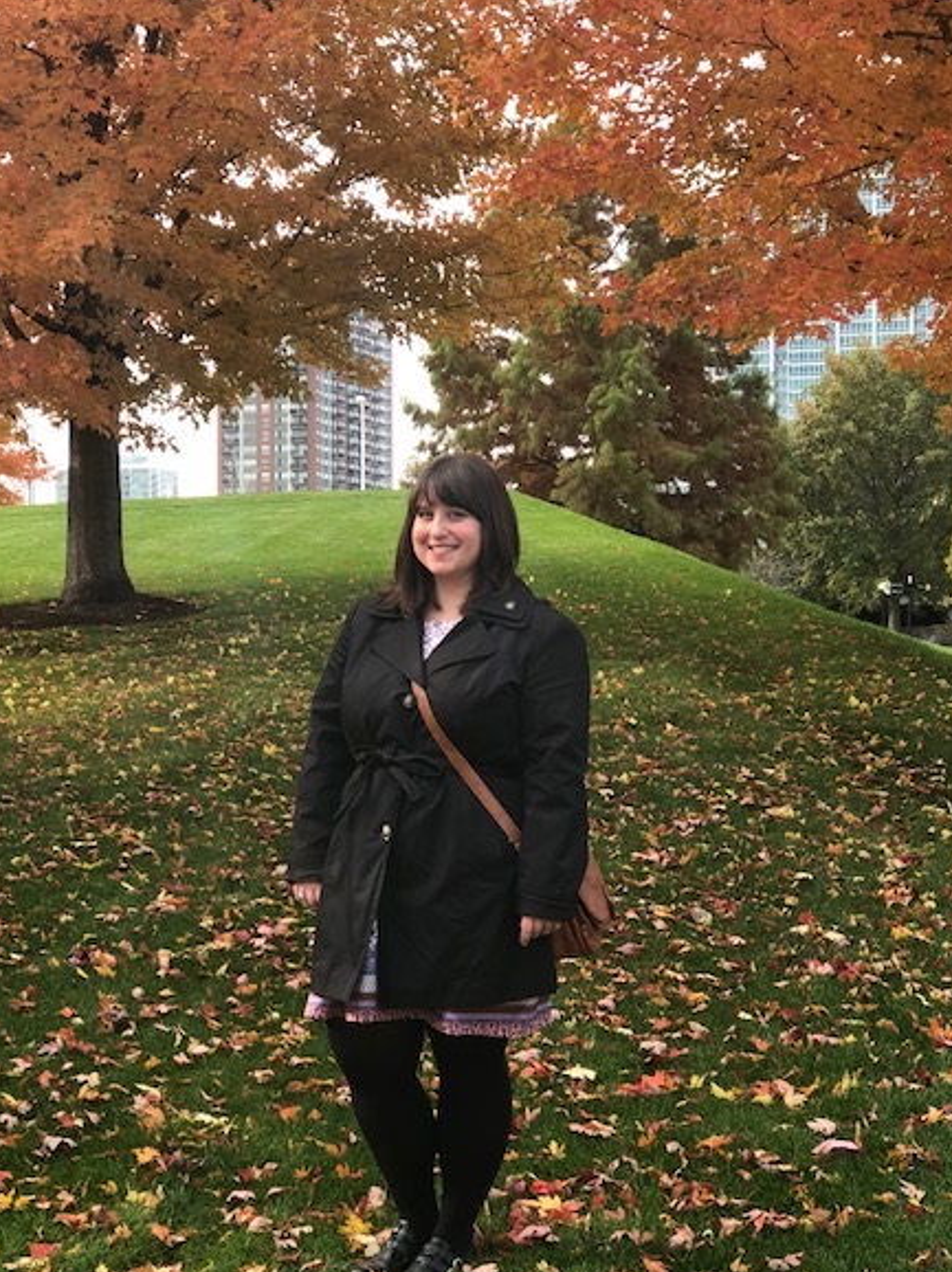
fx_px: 2314
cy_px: 617
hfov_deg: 23.2
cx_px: 432
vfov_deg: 30.8
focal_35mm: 63
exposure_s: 1/120
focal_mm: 6.6
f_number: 2.8
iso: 32
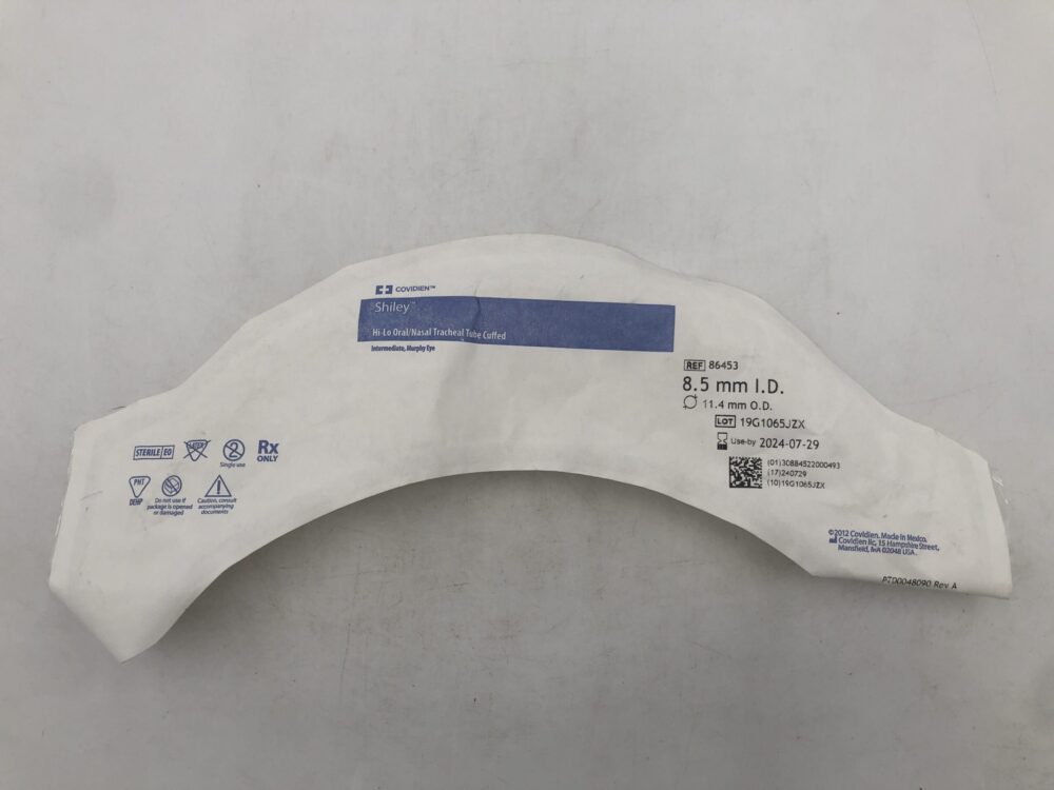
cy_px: 395
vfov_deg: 49.7
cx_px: 527
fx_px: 853
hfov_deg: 63.4
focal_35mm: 28
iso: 20
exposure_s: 1/247
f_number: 1.8
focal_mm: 3.99
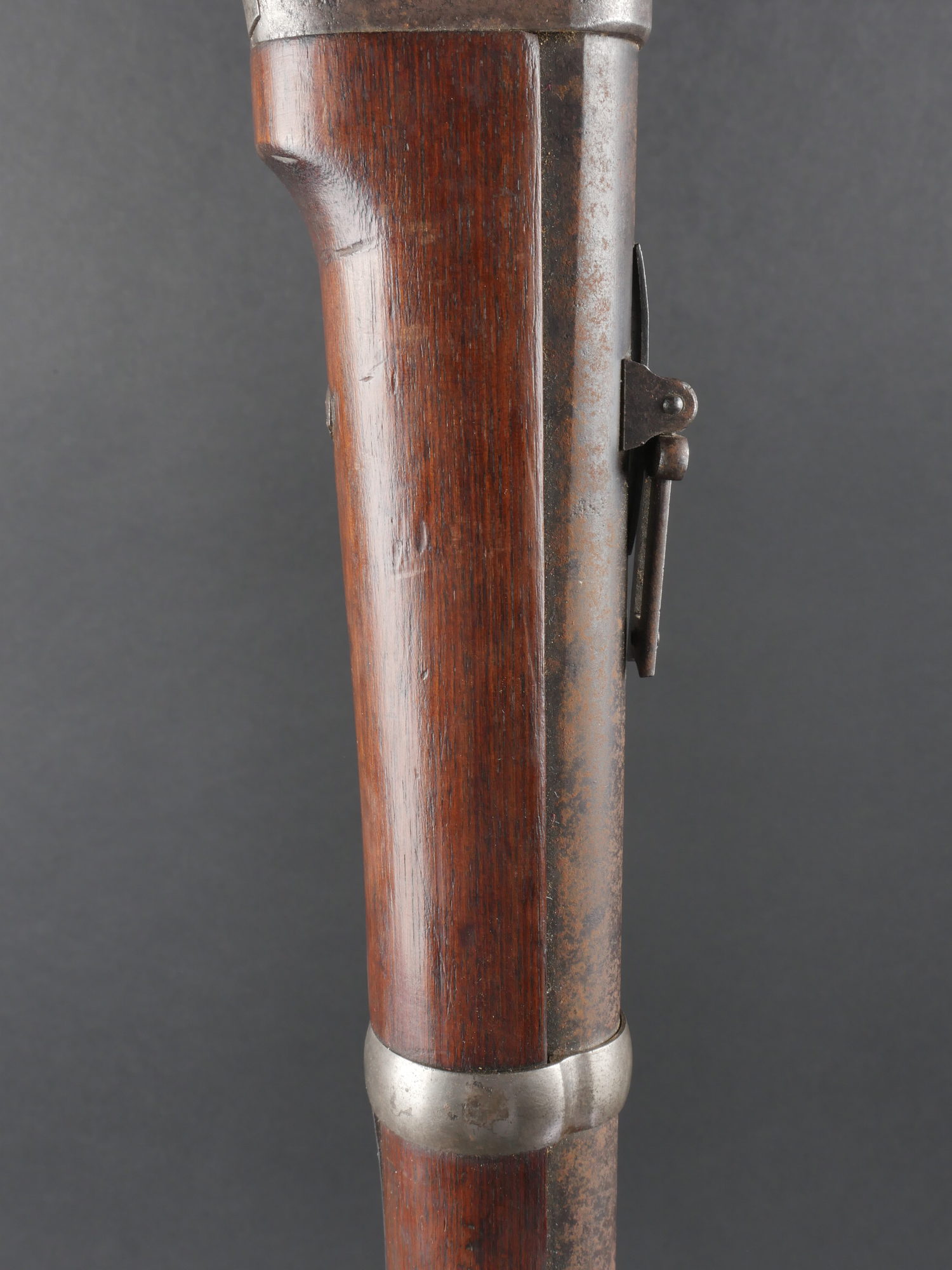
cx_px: 476
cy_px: 635
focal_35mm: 42
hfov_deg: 34.3
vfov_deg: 44.8
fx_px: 1540
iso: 200
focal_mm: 21
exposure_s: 1/160
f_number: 16
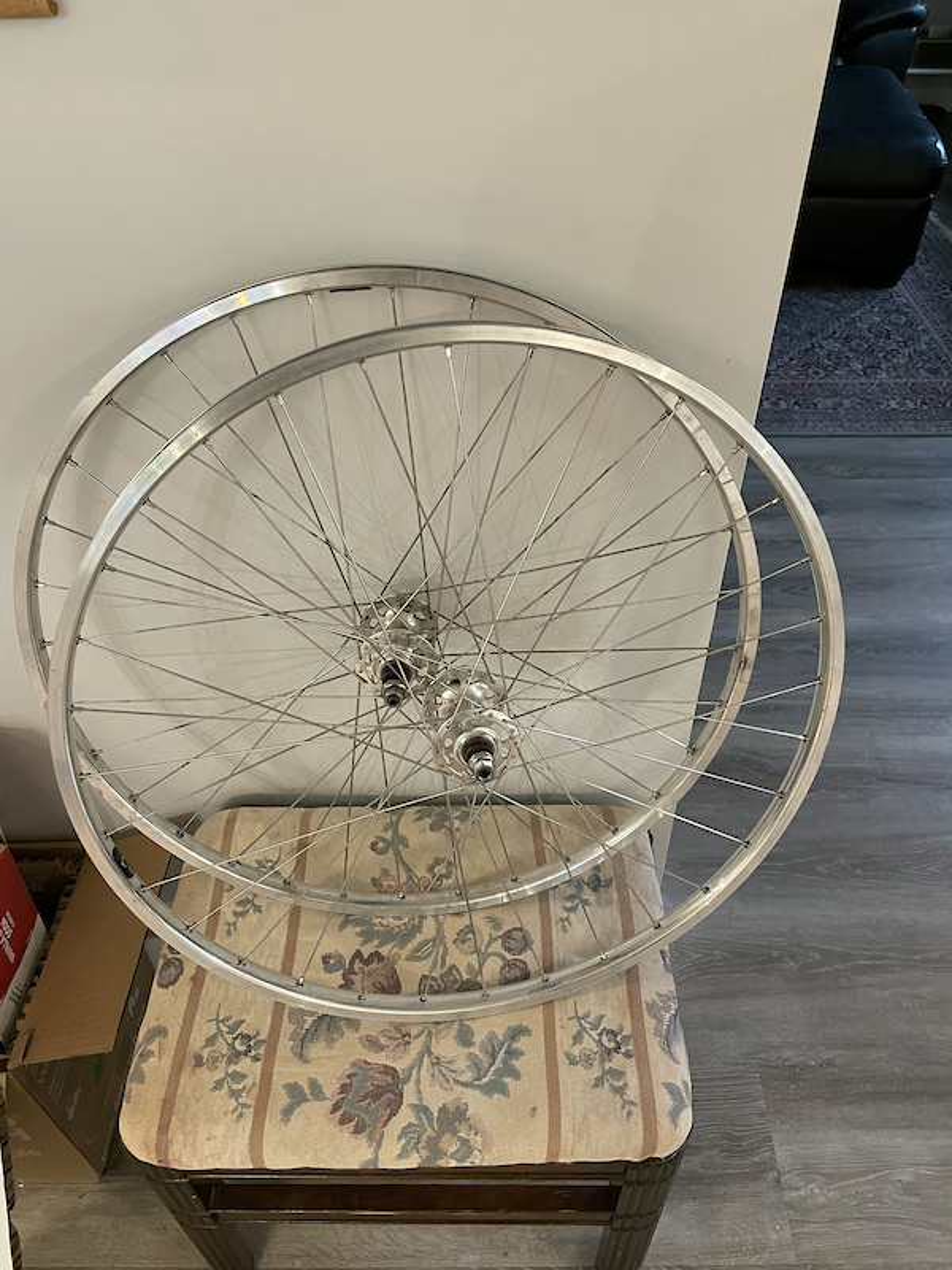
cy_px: 635
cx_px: 476
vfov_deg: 67.3
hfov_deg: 53.1
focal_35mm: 26
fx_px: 953
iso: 400
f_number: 1.6
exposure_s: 1/40
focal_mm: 4.2
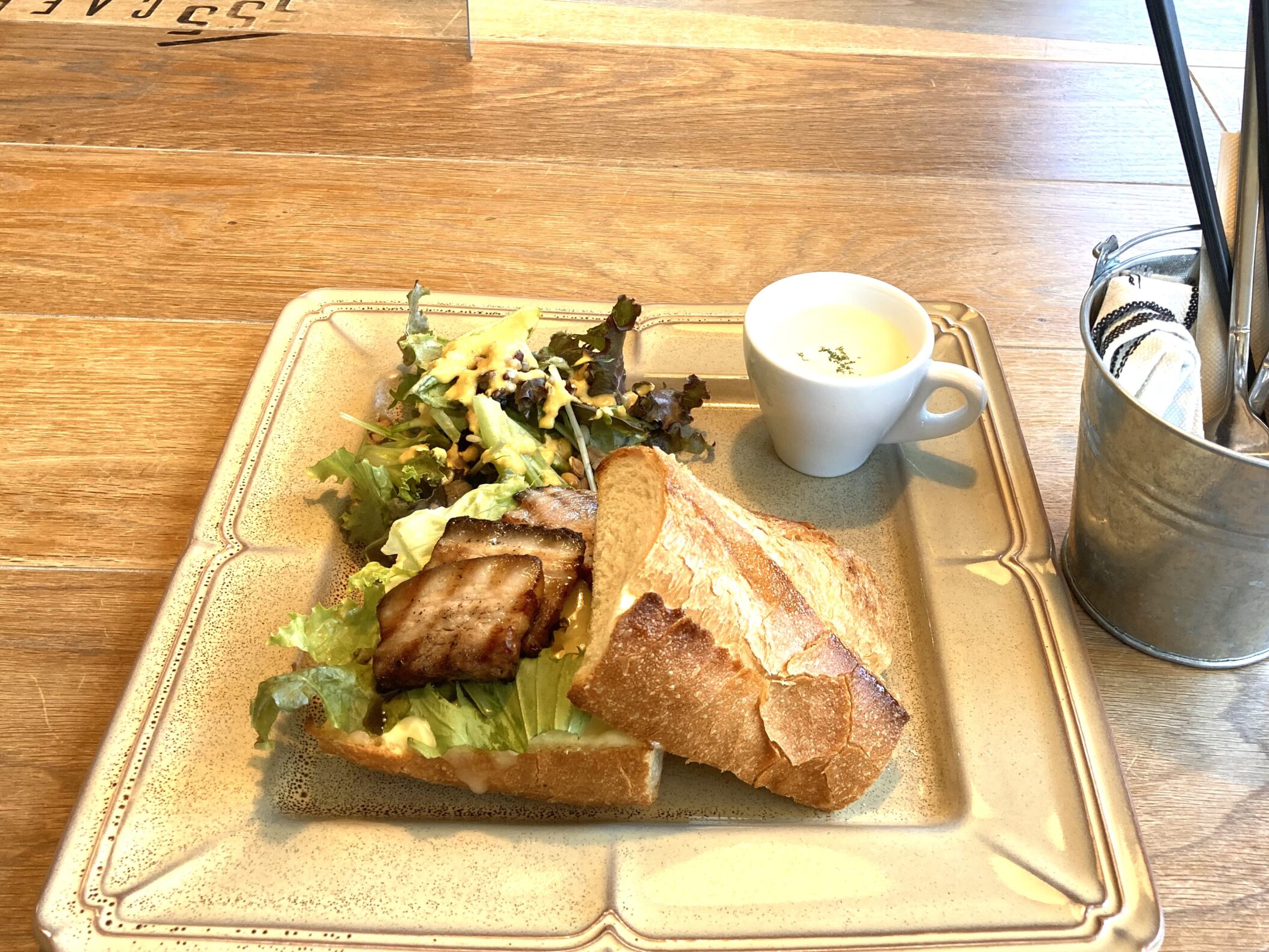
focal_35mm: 34
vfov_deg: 41.8
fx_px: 1246
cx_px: 712
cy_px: 444
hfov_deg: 53.8
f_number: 1.8
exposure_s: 1/60
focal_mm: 3.99
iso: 64
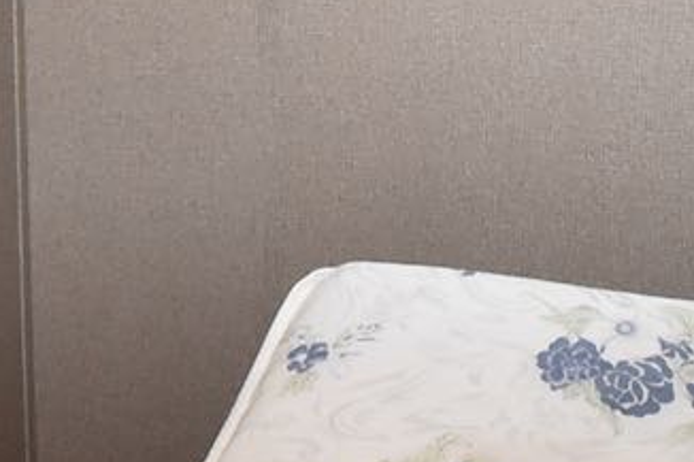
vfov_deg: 13.8
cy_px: -481
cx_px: 468
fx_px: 1599
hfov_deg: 24.4
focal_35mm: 83
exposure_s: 1/60
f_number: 4.5
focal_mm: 10
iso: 1100
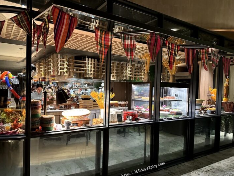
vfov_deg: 53.0
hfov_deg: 67.2
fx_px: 176
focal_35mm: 26
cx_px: 108
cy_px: 94
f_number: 1.78
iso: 640
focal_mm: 6.86
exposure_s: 1/50
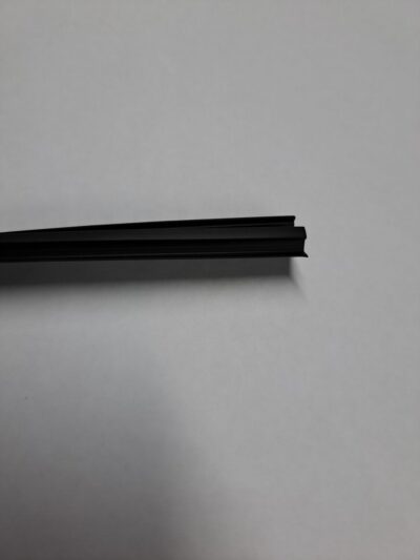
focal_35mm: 24
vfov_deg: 71.6
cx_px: 210
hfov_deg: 56.8
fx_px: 388
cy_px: 280
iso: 50
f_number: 1.8
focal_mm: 5.23
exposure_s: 1/50
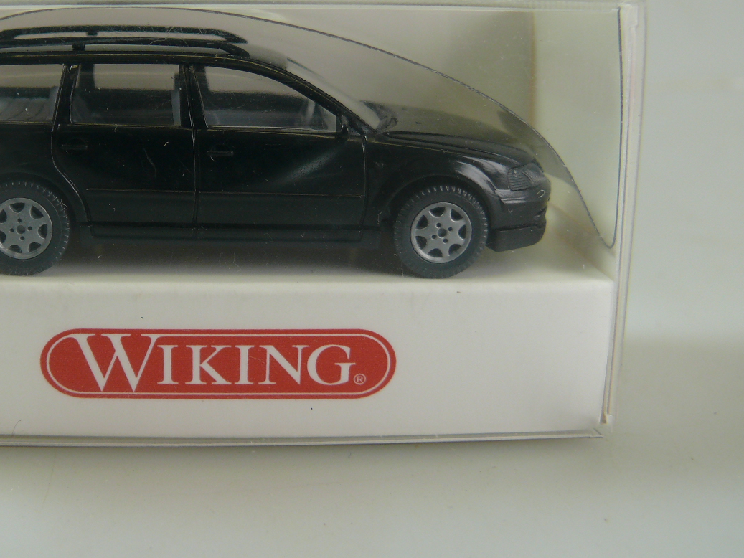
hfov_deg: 35.1
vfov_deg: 26.8
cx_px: 228
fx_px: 1161
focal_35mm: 54
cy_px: 174
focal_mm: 7.4
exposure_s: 1/125
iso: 100
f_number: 3.6
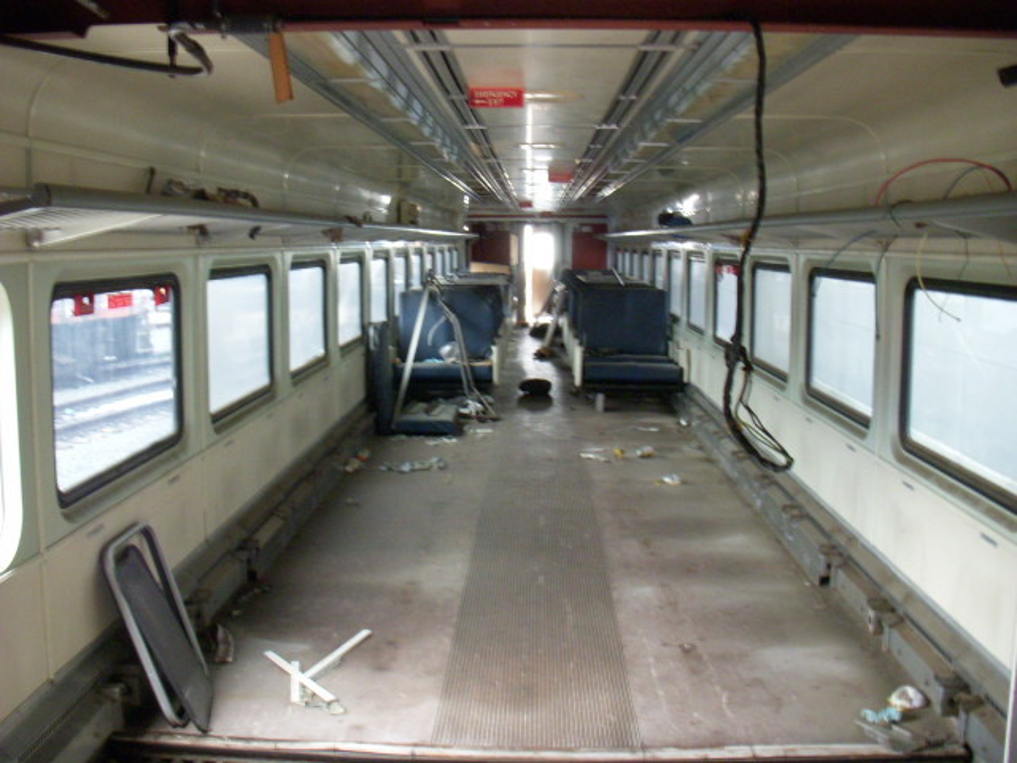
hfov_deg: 49.0
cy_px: 382
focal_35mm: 38
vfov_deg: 37.7
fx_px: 1116
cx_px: 508
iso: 400
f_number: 3.3
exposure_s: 1/4
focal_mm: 6.3
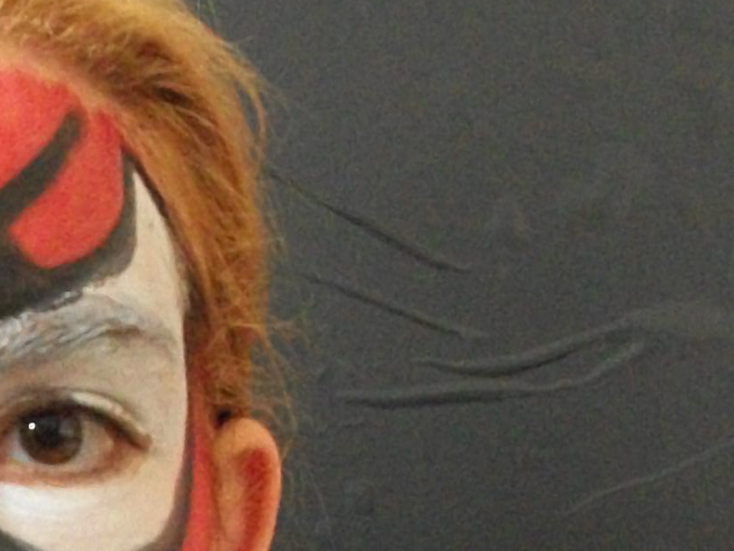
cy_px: 615
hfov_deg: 18.7
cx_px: -119
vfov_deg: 14.4
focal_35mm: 100
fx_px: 2121
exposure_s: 1/8
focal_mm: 5.7
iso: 677
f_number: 2.9
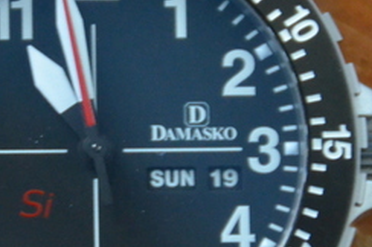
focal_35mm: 983
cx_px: 49
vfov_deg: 1.4
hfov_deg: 2.1
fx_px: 10144
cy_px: 124
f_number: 5.6
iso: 3200
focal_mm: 200
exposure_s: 1/25
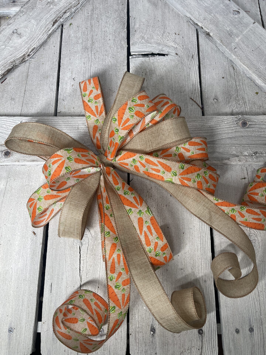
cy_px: 178
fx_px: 256
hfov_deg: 54.9
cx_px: 133
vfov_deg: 69.4
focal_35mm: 25
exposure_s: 1/120
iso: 40
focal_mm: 5.1
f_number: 1.6
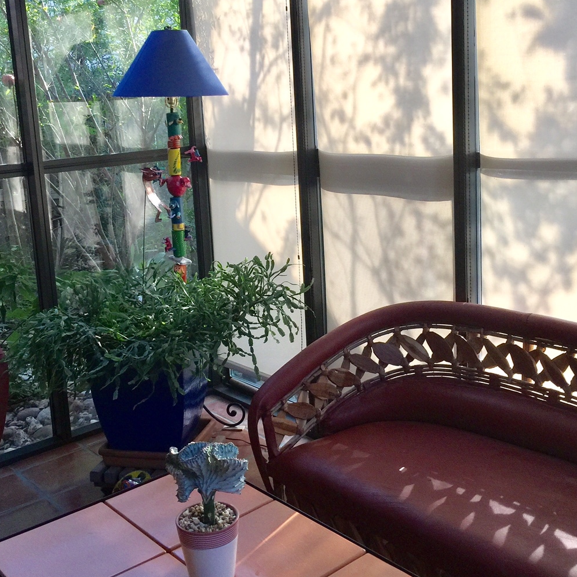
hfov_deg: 40.0
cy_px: 232
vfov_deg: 39.9
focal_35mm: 42
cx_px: 257
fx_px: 792
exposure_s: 1/40
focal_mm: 4.15
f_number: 2.2
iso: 32
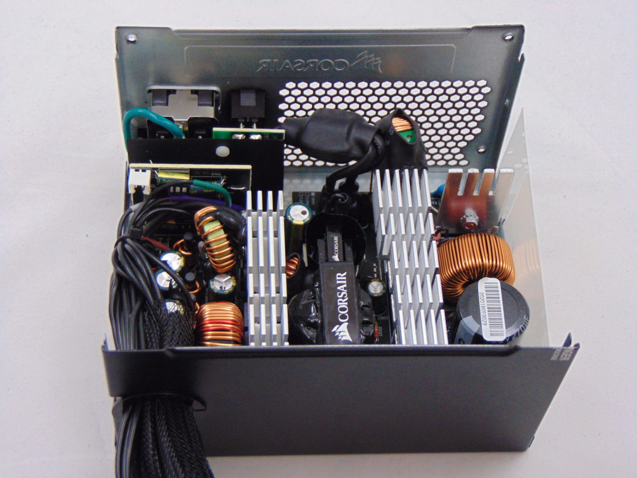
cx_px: 318
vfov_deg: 20.7
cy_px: 239
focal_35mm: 71
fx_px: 1307
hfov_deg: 27.4
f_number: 3.7
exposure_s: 1/30
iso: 250
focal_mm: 12.8
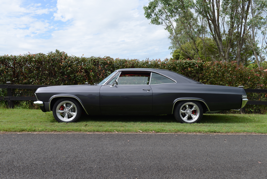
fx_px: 237
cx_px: 134
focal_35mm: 32
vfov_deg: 41.1
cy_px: 90
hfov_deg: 58.7
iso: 100
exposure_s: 1/200
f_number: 8
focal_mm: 32
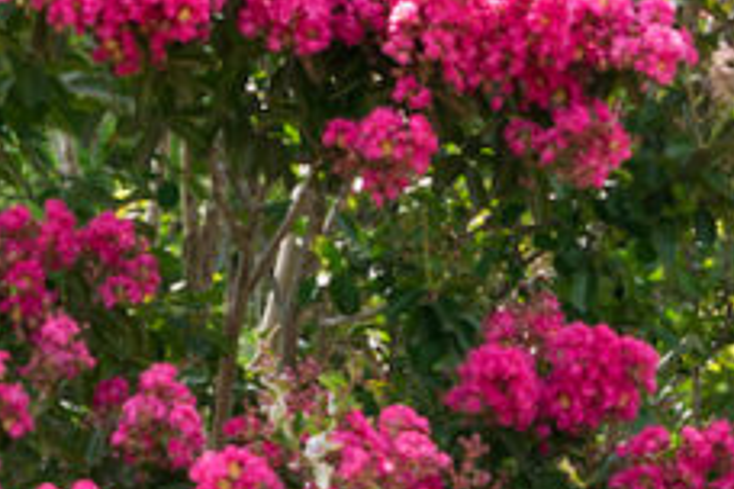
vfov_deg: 2.7
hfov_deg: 4.1
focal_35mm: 505
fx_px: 10296
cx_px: 377
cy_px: 920
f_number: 10
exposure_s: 1/125
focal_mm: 80
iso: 200
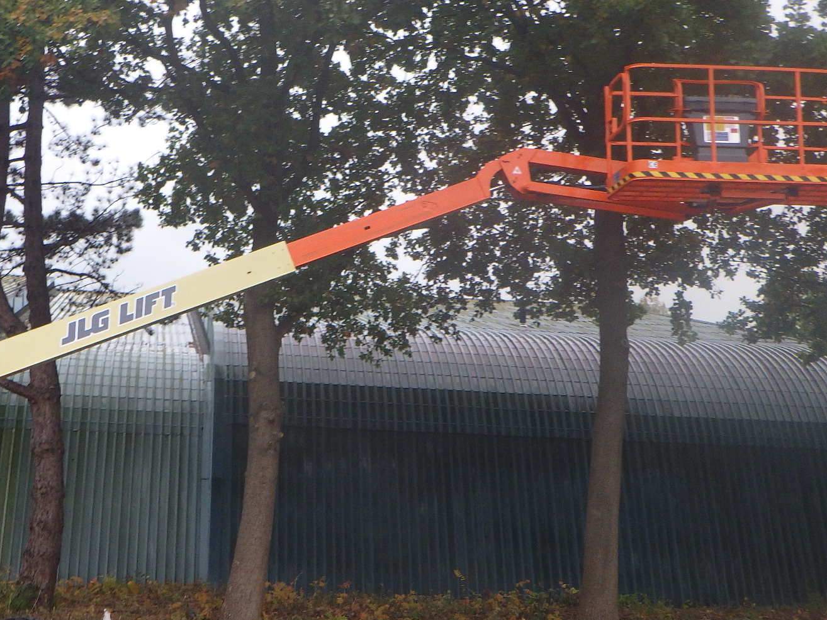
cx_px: 267
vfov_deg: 27.5
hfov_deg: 35.8
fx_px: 1266
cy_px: 291
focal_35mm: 53
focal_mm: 6.1
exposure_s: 1/50
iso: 250
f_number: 3.8
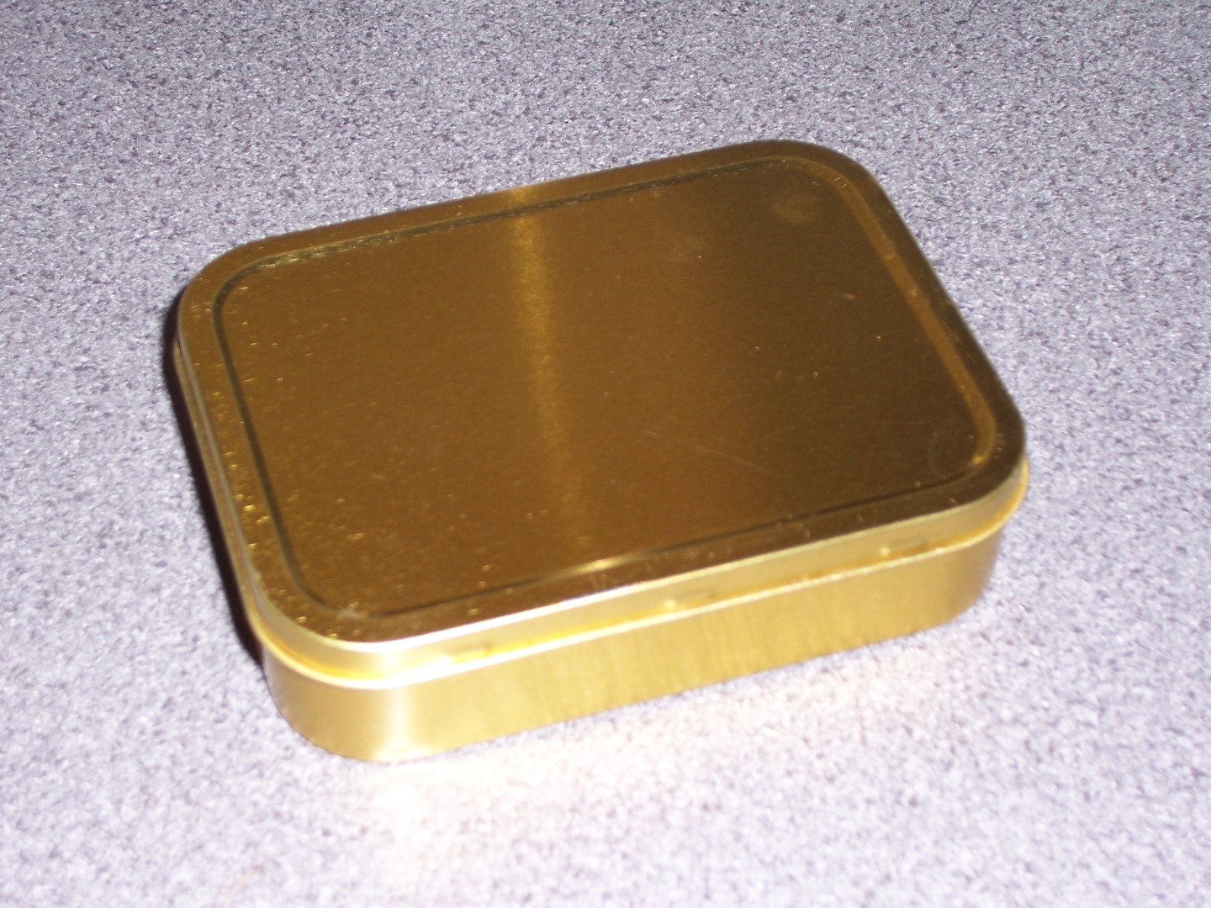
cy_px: 454
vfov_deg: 22.3
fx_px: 2309
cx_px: 606
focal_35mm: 66
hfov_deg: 29.4
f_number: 4
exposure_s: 1/90
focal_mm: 10.8
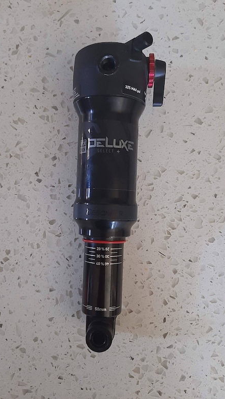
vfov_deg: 66.0
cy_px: 196
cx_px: 107
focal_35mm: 29
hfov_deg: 40.2
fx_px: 307
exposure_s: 1/24
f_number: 1.7
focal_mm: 3.92
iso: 400
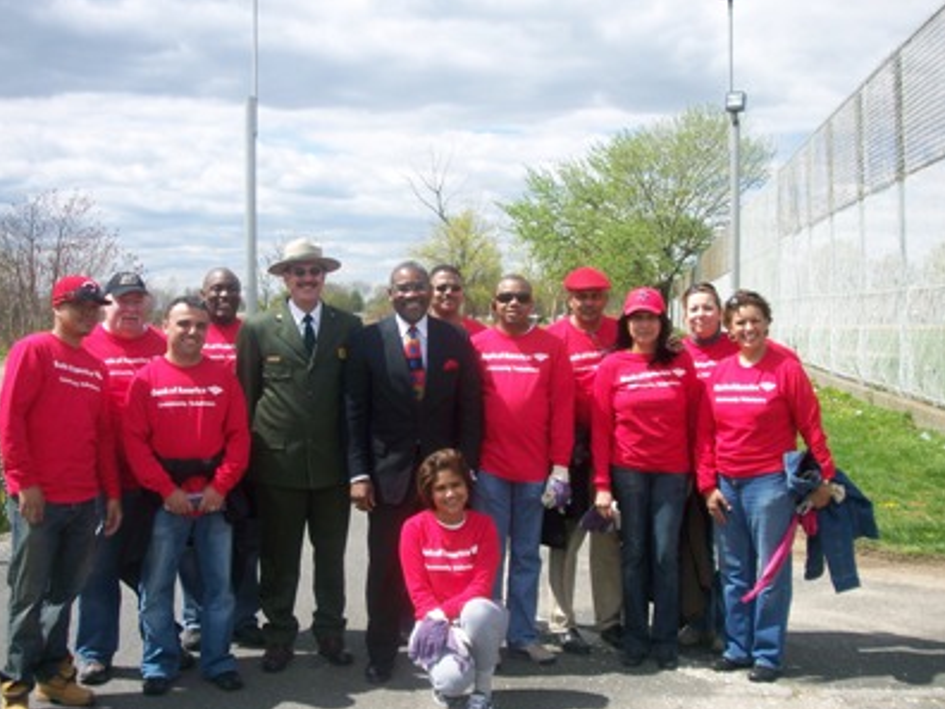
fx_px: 1174
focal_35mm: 43
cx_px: 449
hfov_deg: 43.8
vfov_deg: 33.6
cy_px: 344
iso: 64
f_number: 3.9
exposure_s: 1/500
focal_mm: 6.3
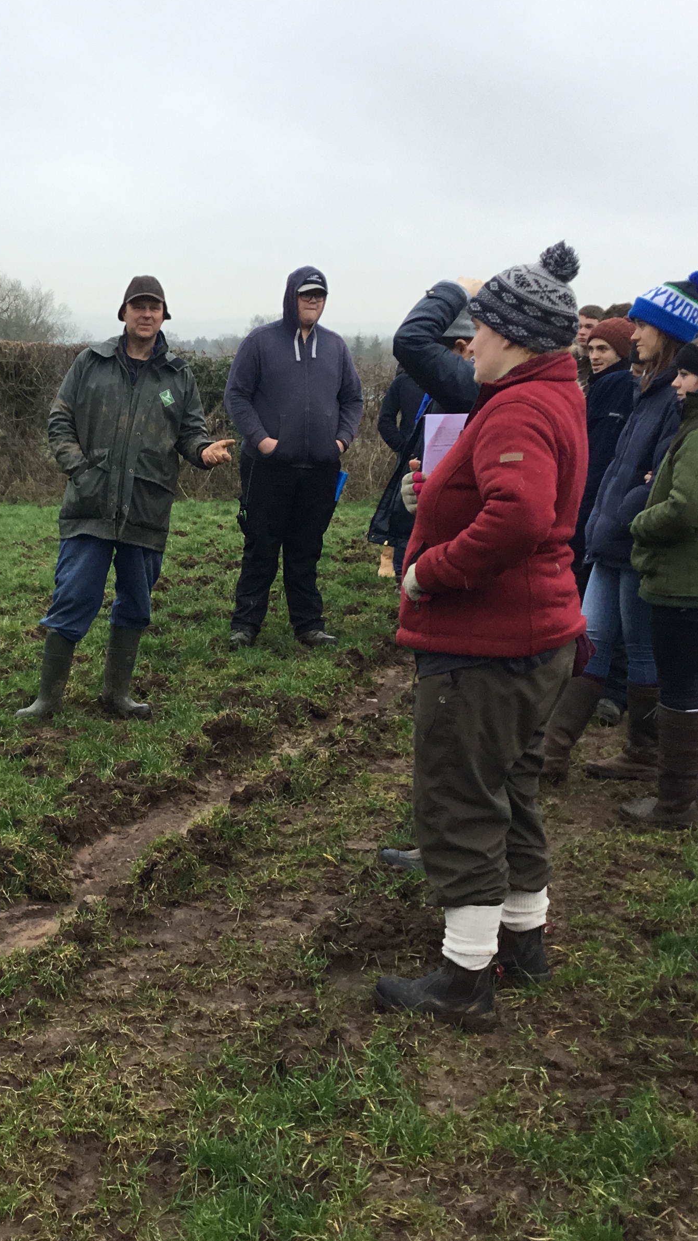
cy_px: 631
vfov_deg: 44.6
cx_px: 109
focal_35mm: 46
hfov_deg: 25.4
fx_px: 1513
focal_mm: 3.3
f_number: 2.4
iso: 50
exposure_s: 1/100
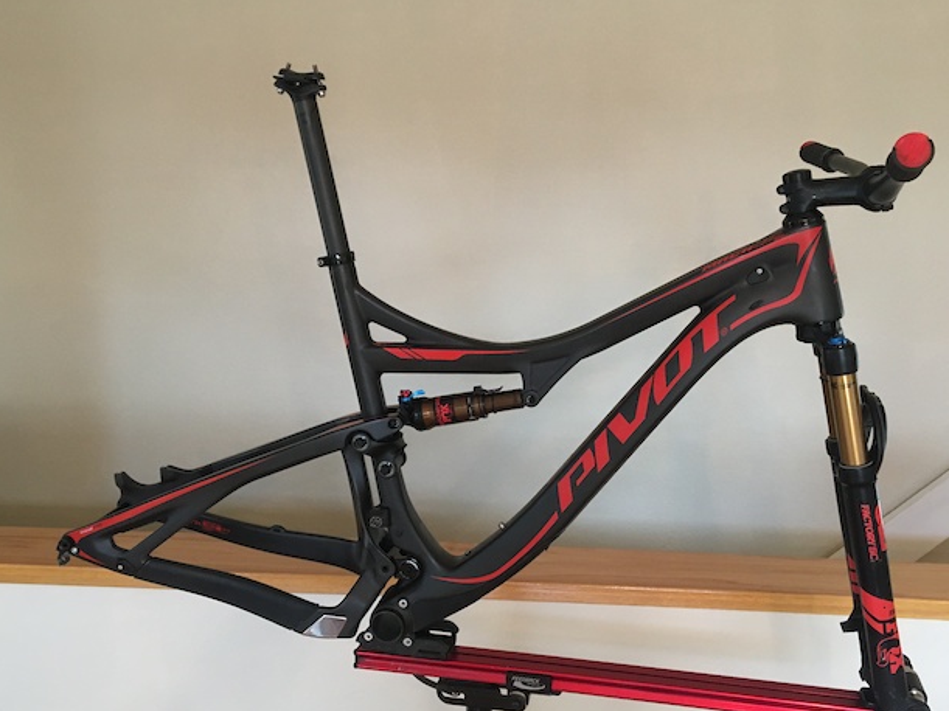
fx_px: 1042
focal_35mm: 38
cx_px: 489
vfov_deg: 37.7
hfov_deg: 49.0
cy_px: 376
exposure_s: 1/30
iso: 100
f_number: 2.2
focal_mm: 4.15
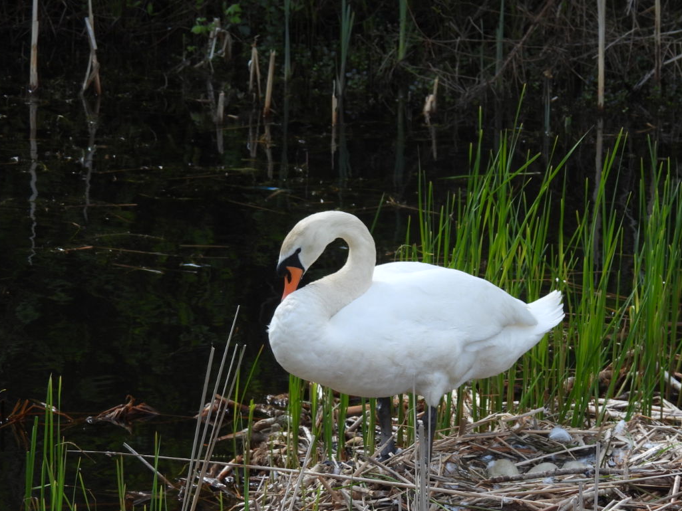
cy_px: 242
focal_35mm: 281
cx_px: 438
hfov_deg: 7.0
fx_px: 5537
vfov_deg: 5.3
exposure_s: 1/250
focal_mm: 35.7
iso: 100
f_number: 4.5
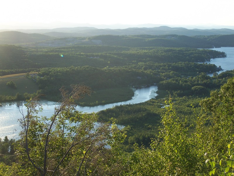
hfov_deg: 32.7
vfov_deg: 24.8
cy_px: 88
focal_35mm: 59
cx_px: 117
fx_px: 399
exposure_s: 1/250
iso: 64
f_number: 3.2
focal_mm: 12.6
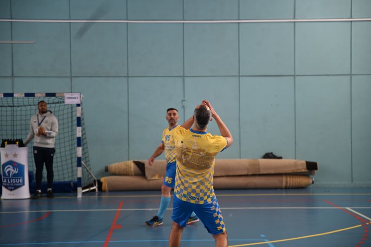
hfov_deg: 28.9
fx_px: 721
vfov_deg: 19.4
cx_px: 186
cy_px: 124
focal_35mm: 70
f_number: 2.8
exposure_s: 1/200
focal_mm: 70
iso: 400
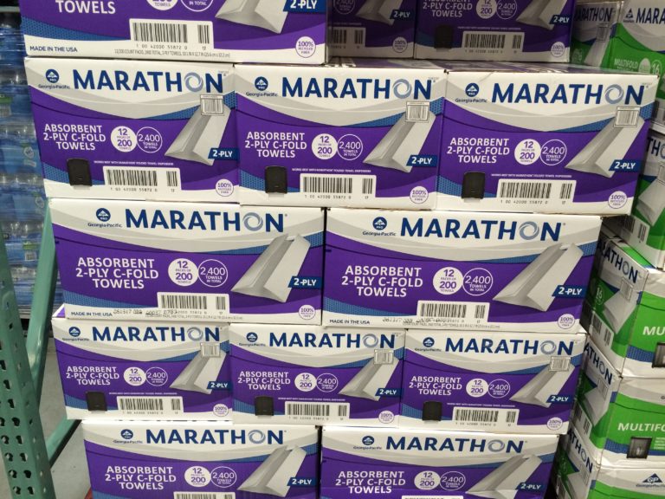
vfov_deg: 48.2
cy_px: 250
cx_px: 332
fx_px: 557
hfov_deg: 61.7
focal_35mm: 29
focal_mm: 4.15
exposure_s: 1/33
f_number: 2.2
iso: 80
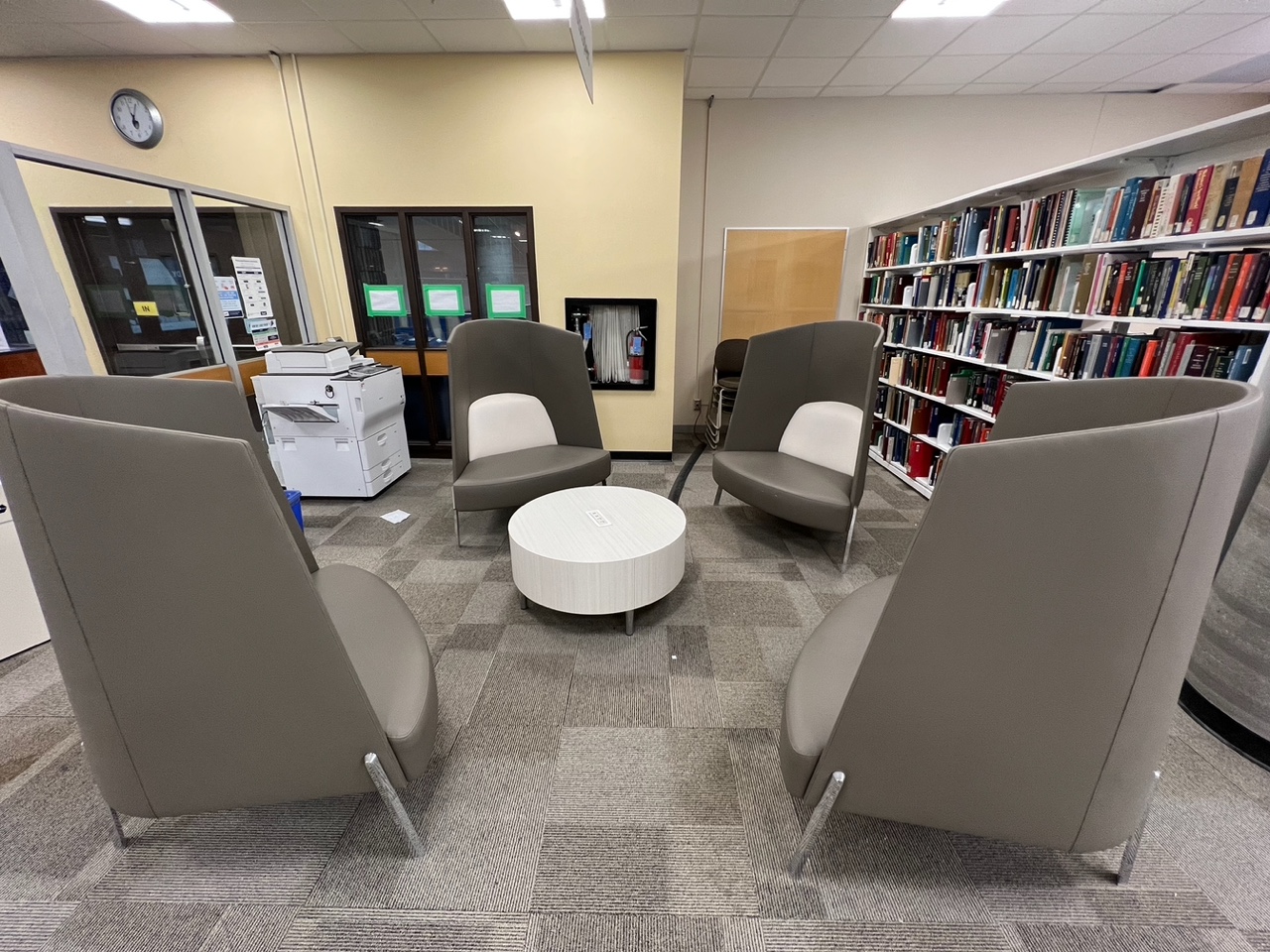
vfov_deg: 89.9
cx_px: 635
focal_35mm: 13
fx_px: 477
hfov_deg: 106.2
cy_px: 476
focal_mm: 1.57
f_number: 1.8
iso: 250
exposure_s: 1/86
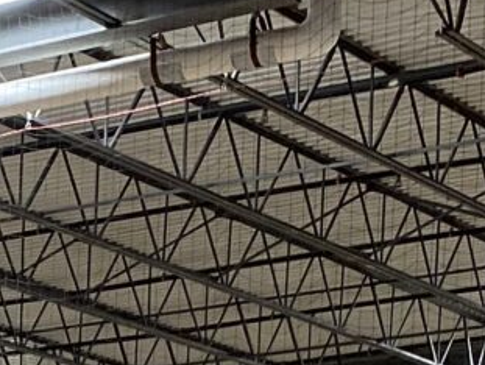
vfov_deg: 7.8
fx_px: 2399
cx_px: -101
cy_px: 1003
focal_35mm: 171
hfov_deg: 11.3
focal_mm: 4.25
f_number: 1.8
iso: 125
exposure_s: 1/41
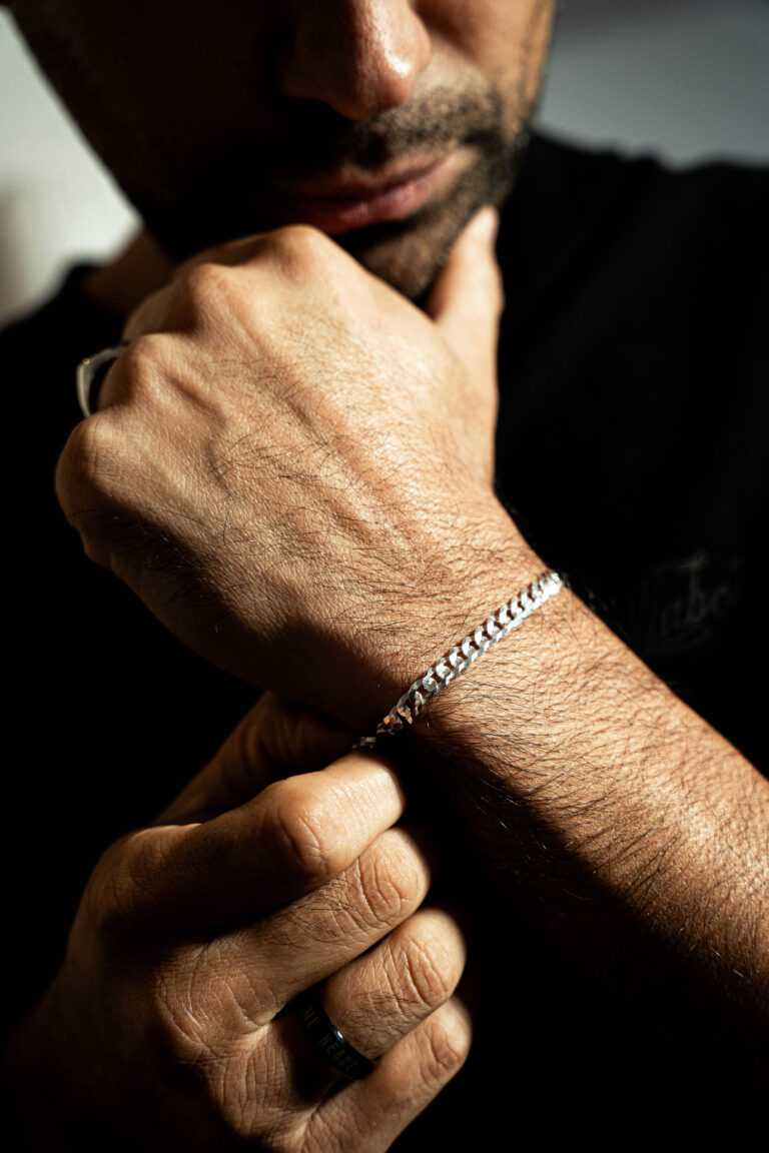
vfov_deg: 38.5
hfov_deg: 26.2
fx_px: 1650
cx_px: 384
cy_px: 576
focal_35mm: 52
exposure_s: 1/250
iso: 1600
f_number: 4
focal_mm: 51.5
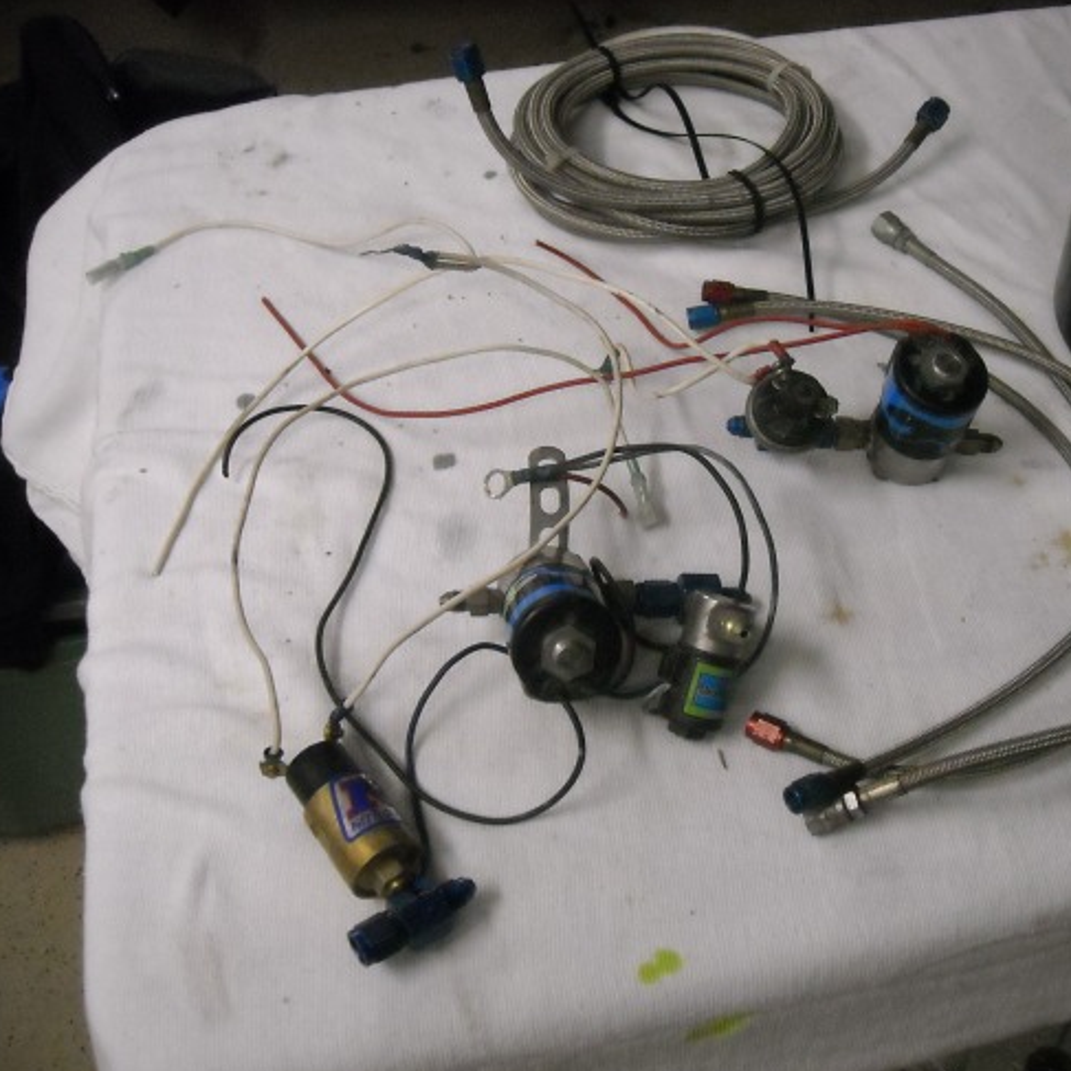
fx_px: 1470
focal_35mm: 42
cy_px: 537
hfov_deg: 39.7
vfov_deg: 40.0
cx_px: 685
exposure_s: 1/64
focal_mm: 5.7
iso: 800
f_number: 2.8
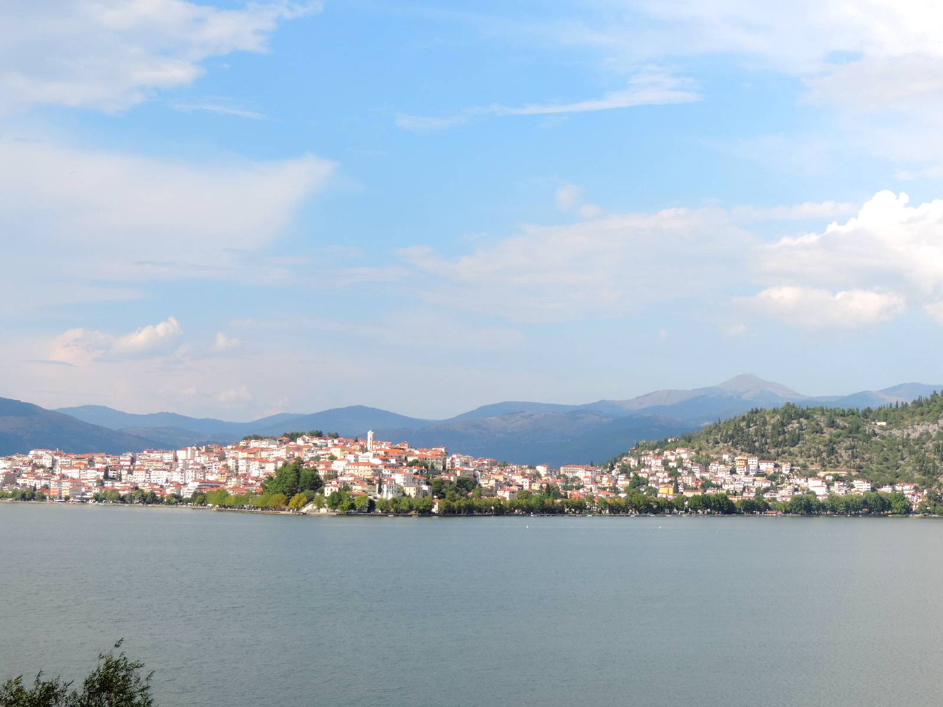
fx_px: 1635
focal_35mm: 60
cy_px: 354
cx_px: 472
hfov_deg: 32.2
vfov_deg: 24.4
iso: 80
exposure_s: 1/800
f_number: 3.7
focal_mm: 10.7
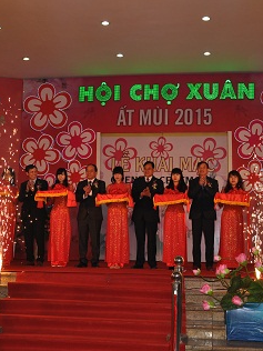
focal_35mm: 49
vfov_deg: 38.9
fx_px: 496
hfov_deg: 29.7
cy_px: 176
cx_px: 141
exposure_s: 1/200
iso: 200
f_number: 5.6
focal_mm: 22
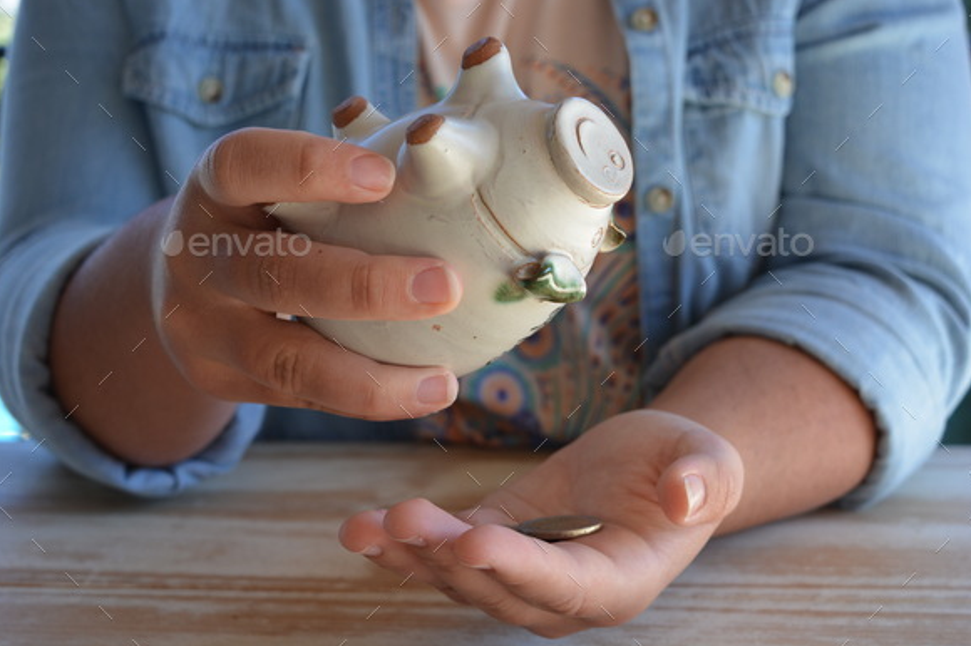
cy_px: 322
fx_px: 1563
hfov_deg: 34.5
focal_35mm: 58
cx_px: 482
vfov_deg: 23.4
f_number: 6.3
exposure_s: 1/160
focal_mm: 38
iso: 200
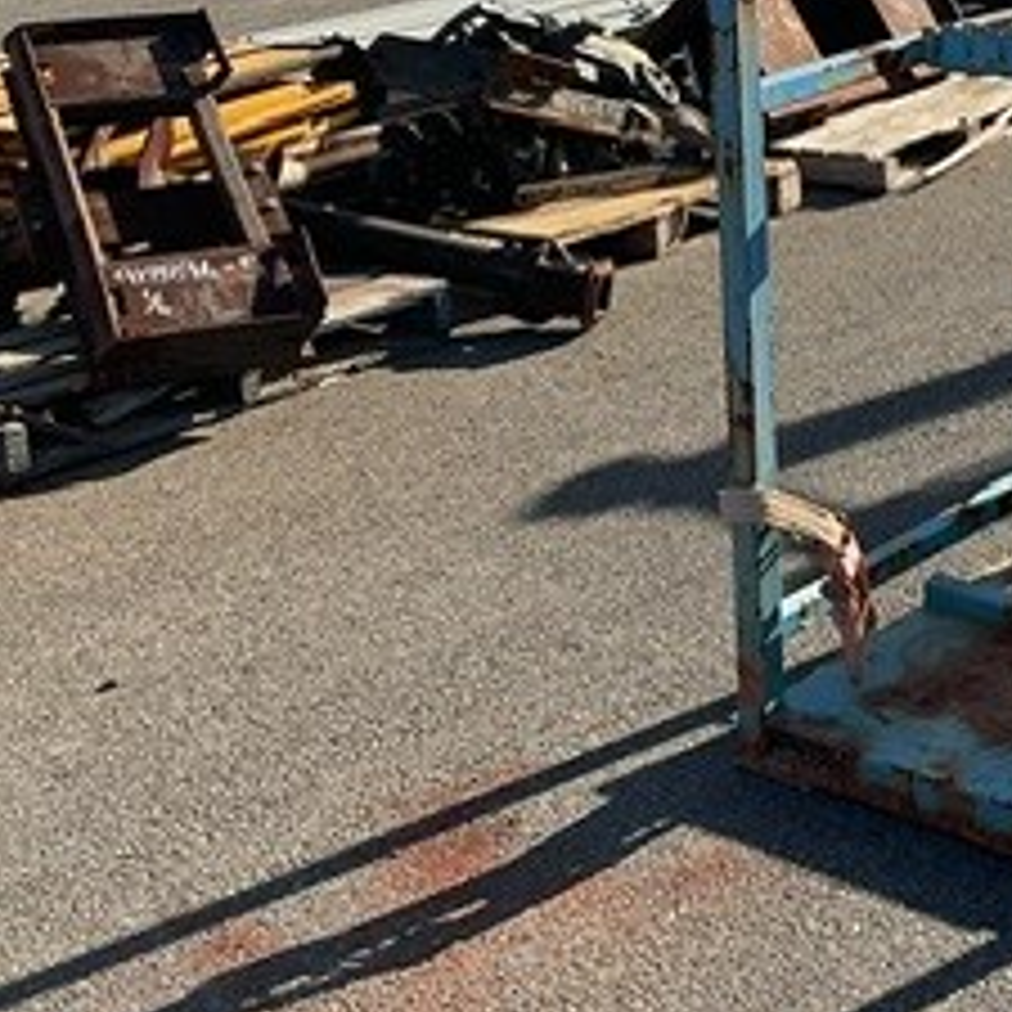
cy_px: 121
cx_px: 855
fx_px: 2415
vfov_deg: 23.1
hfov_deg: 23.2
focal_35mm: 73
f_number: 1.8
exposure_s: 1/1221
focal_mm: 3
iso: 16
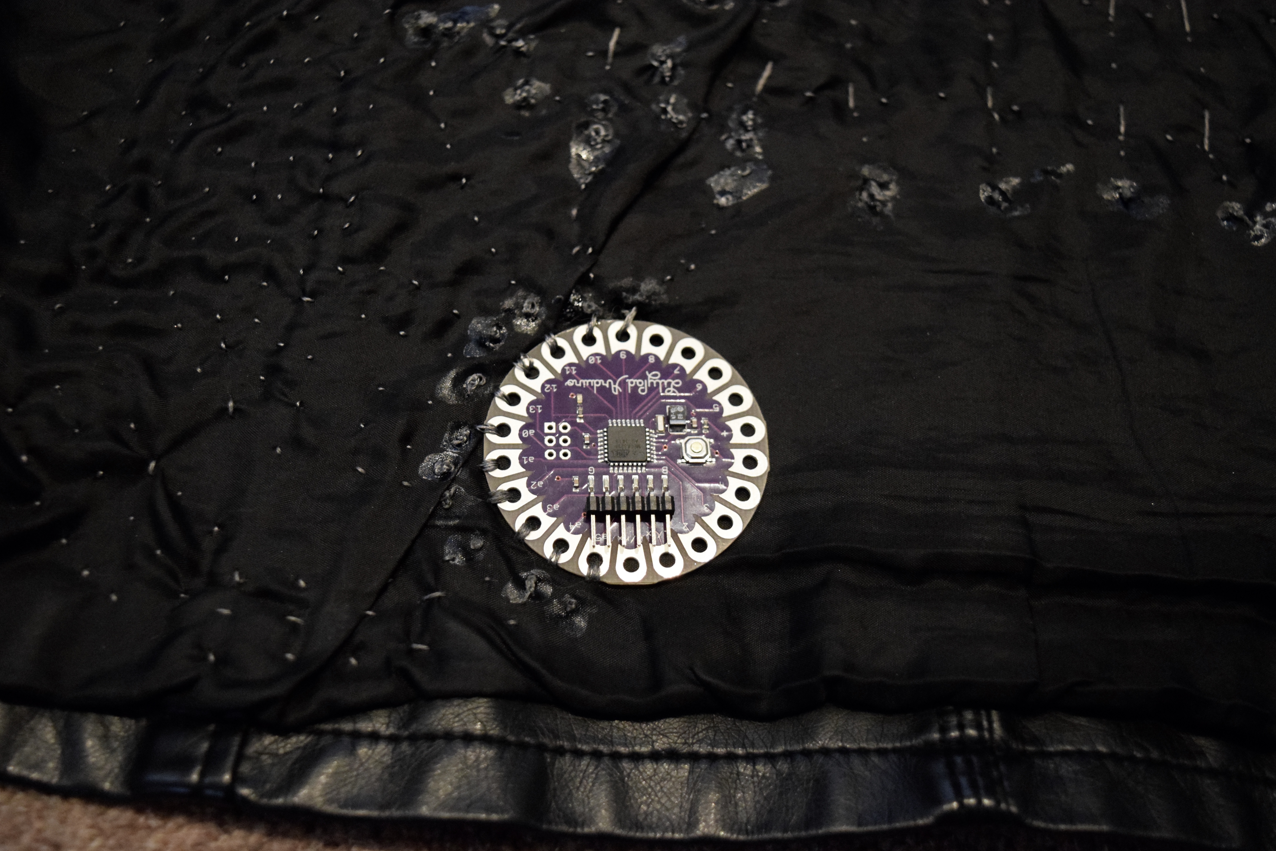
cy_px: 434
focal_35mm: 42
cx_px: 635
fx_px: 1471
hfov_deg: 46.9
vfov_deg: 32.2
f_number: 4
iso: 6400
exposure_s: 1/50
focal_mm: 27
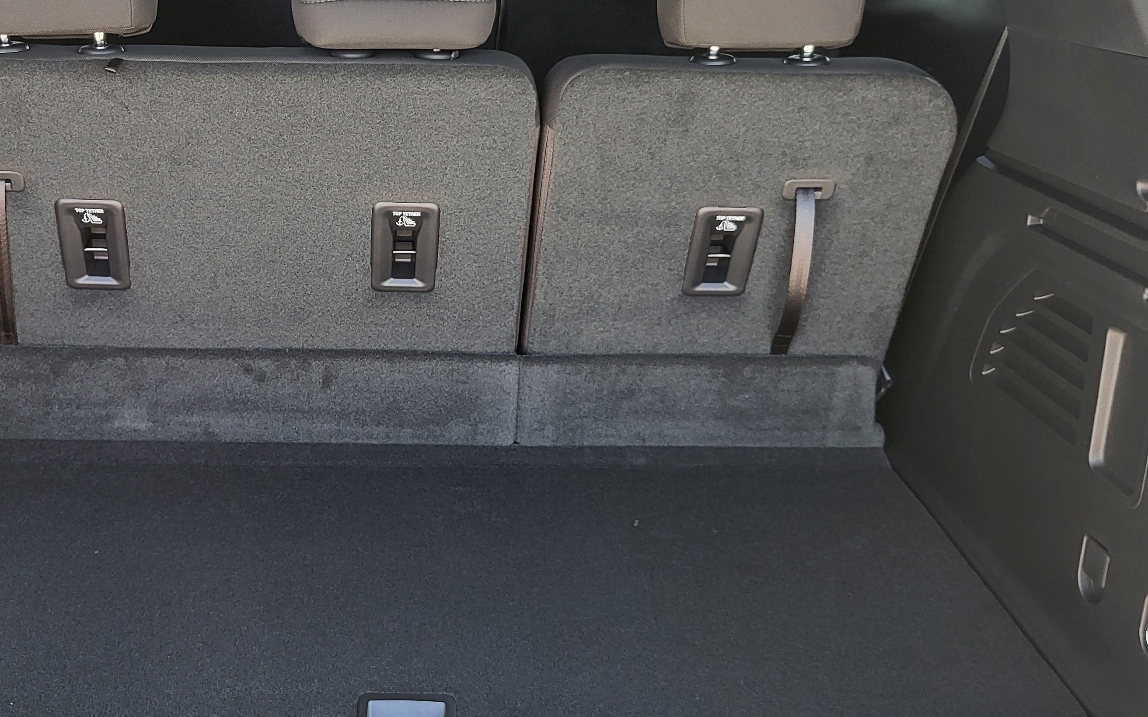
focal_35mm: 42
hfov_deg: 46.6
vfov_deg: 30.5
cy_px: 324
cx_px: 400
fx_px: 1314
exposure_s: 1/120
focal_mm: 5.4
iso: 80
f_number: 1.8
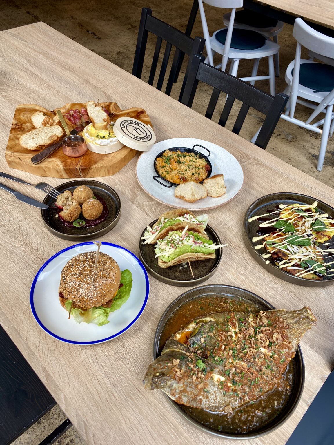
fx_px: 334
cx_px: 167
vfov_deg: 67.3
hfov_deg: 53.1
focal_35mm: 26
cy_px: 222
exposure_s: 1/122
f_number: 1.8
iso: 32
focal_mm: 4.25
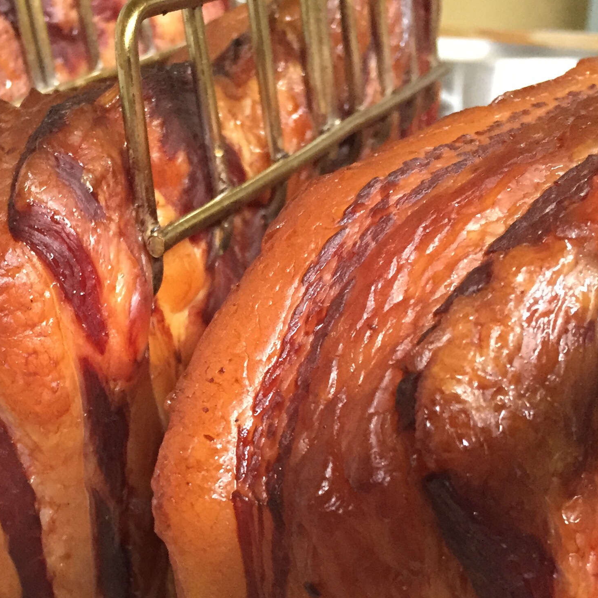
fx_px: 1114
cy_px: 497
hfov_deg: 29.7
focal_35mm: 57
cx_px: 173
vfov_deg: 29.2
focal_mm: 4.15
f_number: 2.2
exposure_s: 1/20
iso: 250
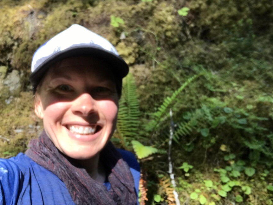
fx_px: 300
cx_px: 113
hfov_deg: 48.7
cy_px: 104
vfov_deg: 37.8
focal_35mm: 38
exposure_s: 1/60
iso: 32
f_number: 2.2
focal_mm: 2.87
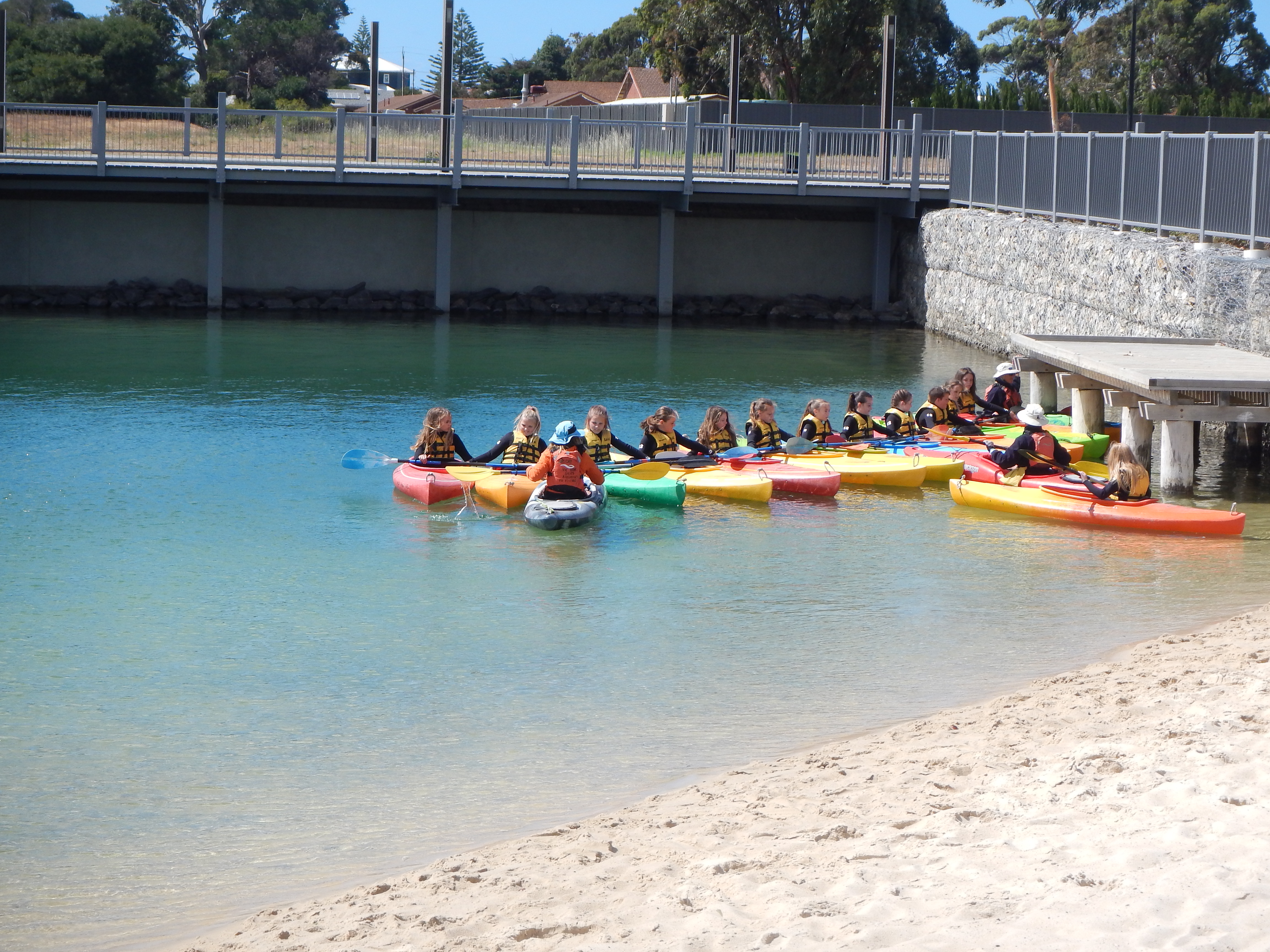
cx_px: 635
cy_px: 476
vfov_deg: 17.8
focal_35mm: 83
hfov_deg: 23.6
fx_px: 3045
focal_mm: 15
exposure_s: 1/800
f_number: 4.4
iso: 125
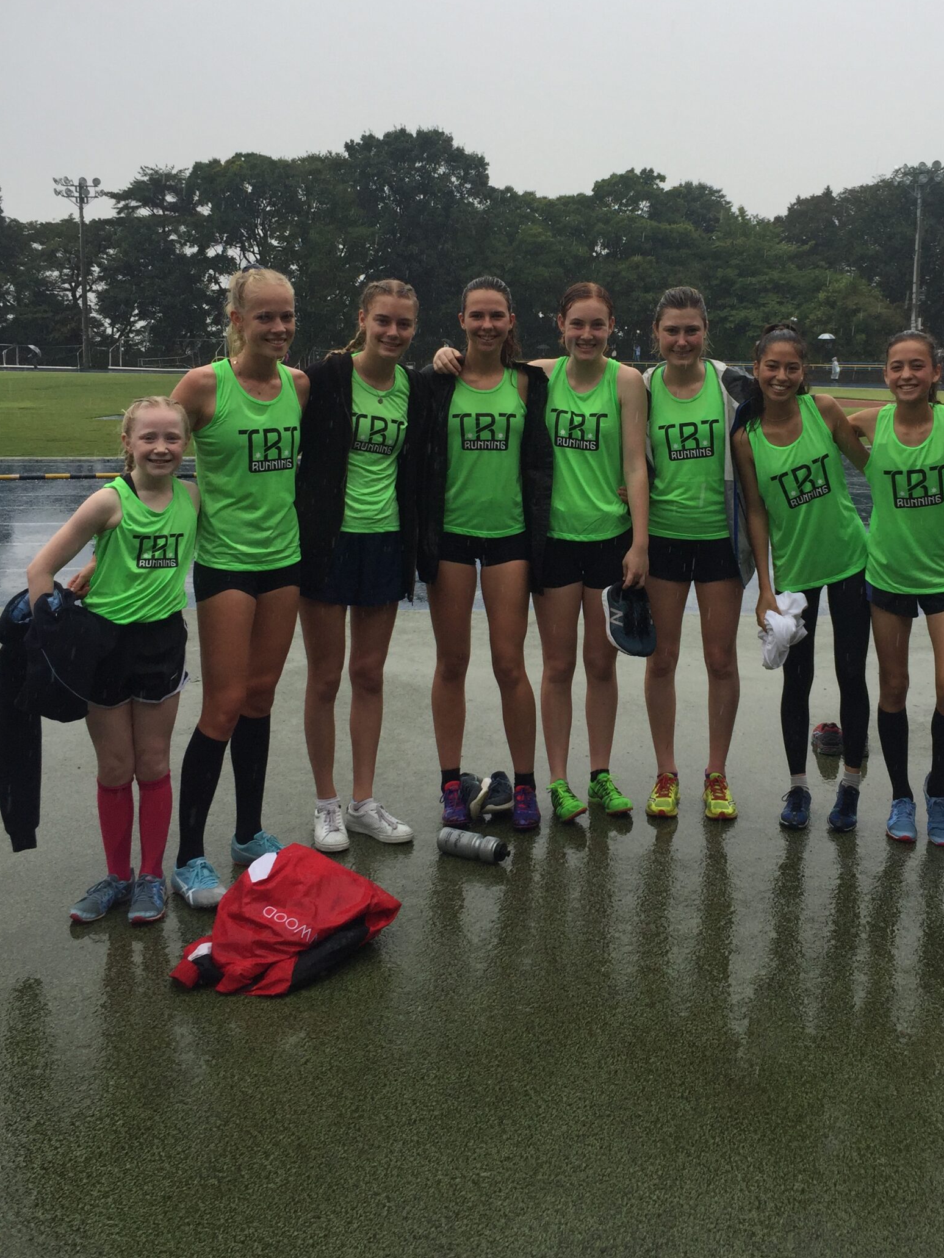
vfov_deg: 51.0
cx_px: 583
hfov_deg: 39.4
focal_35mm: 36
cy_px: 500
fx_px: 1309
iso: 32
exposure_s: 1/599
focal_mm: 4.15
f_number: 2.2
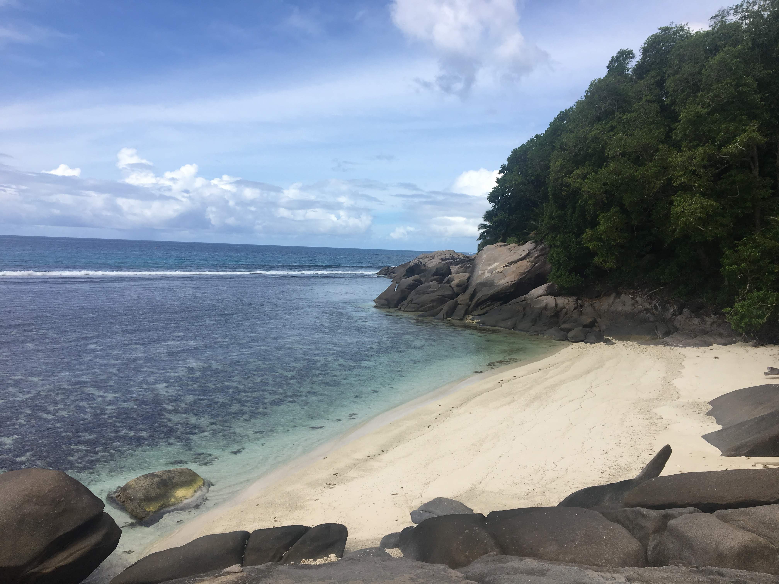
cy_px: 292
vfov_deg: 48.2
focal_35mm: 29
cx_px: 390
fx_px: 653
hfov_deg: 61.7
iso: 25
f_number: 2.2
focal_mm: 4.15
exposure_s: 1/2137
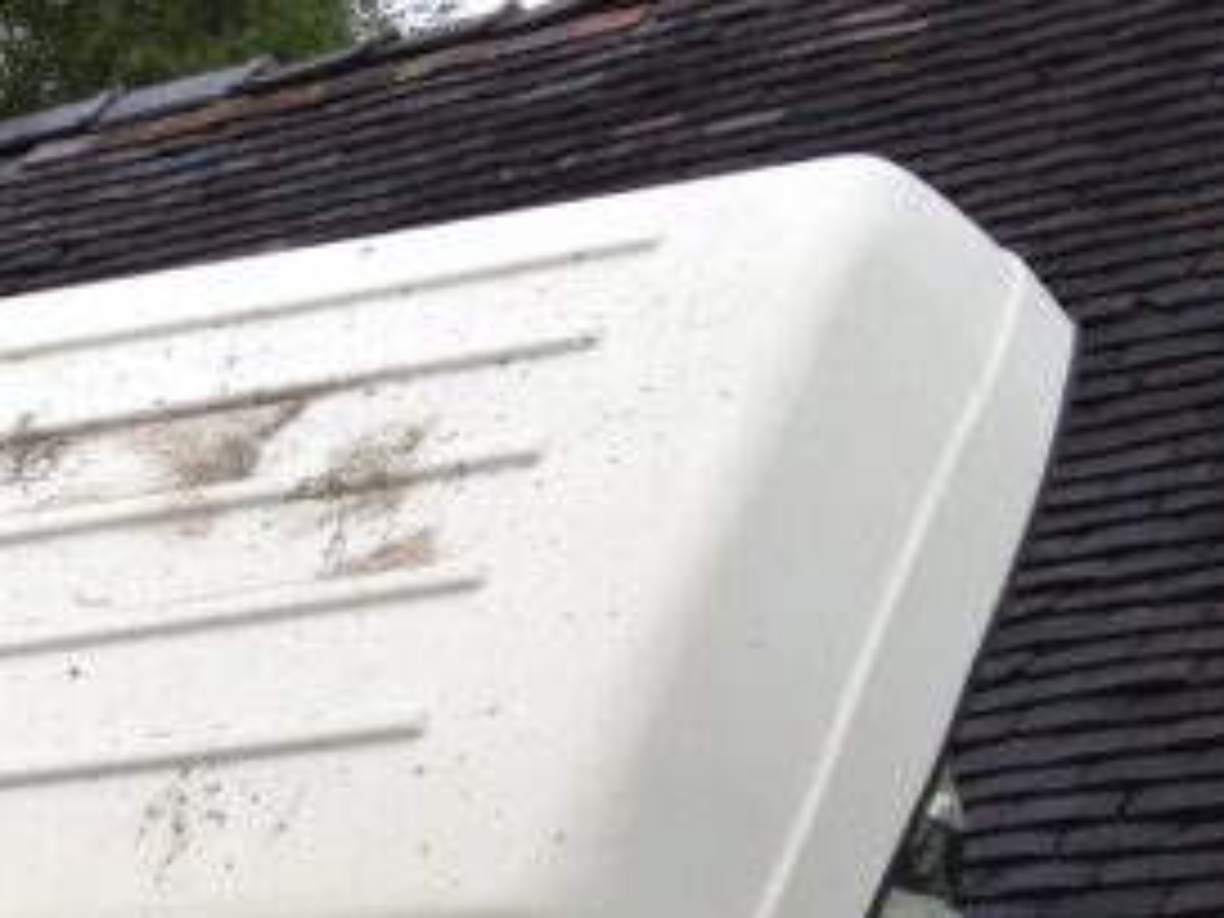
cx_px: -297
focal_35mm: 132
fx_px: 4667
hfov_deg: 14.4
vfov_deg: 10.7
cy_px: 1476
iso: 50
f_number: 2.4
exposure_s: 1/905
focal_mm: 4.28
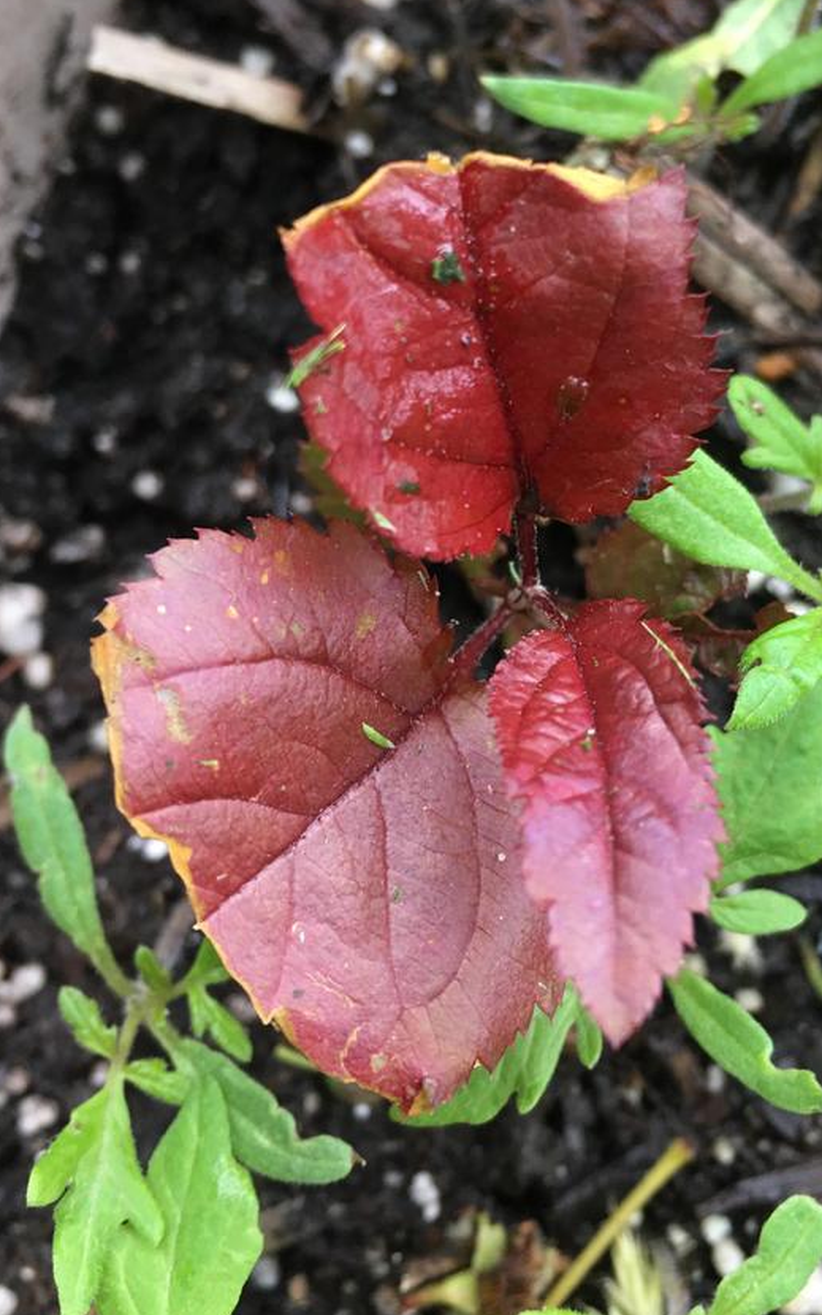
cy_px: 571
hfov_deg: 34.3
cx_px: 507
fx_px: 1327
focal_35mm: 37
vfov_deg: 52.6
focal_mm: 4.15
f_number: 2.2
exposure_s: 1/30
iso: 32
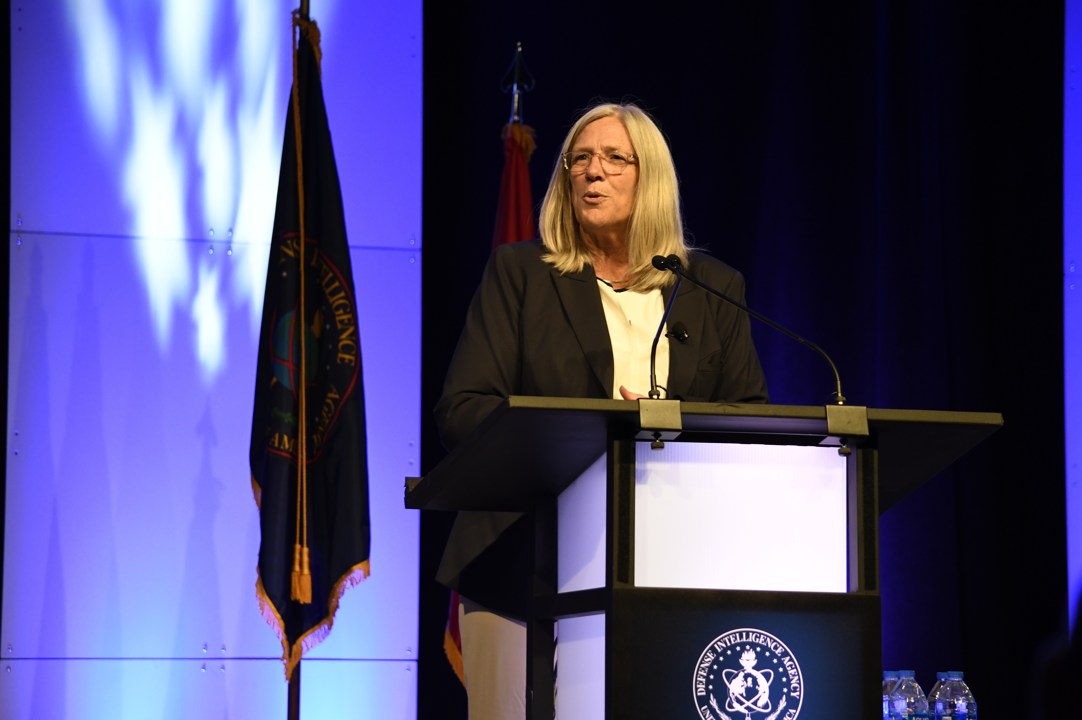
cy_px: 360
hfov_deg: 13.7
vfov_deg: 9.1
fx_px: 4506
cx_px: 541
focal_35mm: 150
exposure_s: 1/125
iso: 1000
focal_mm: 100
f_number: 5
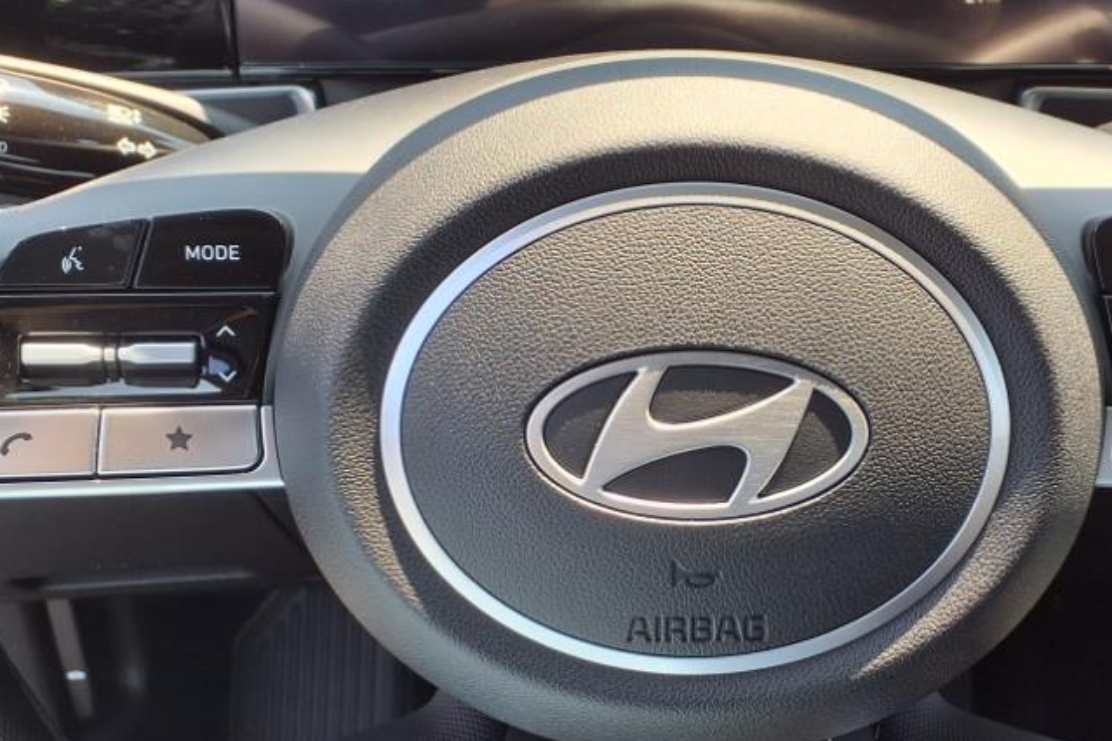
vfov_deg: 29.7
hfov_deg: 43.2
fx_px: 1390
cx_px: 701
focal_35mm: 45
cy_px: 471
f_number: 1.9
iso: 40
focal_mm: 3.58
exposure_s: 1/152
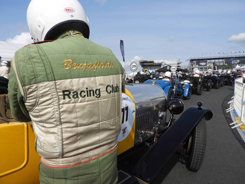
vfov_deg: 56.8
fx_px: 170
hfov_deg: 71.6
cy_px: 92
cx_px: 122
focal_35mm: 24
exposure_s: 1/2000
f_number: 3.3
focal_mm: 4.3
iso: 100
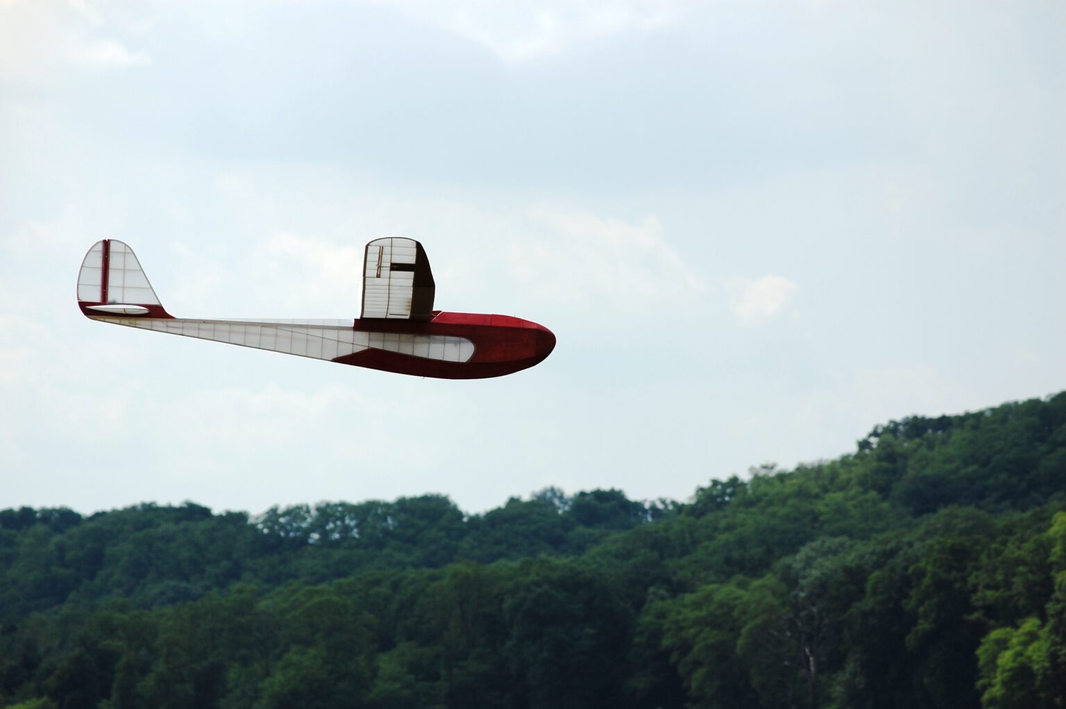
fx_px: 5990
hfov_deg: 10.2
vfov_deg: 6.8
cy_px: 354
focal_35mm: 202
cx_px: 533
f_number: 8
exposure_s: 1/1000
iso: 200
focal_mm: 135
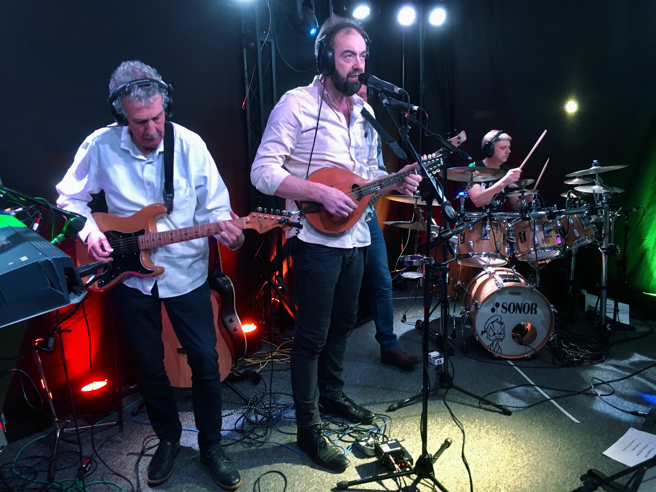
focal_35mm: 29
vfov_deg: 48.2
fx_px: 550
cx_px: 328
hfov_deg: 61.7
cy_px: 246
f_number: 2.2
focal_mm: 4.15
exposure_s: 1/33
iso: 160
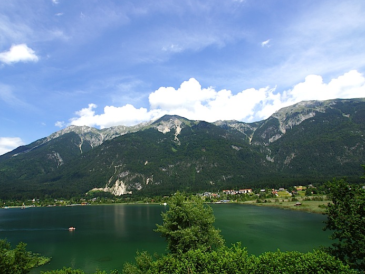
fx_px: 211
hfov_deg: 81.7
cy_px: 140
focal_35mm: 20
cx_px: 172
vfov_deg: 66.0
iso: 100
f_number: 13
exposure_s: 1/125
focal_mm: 12
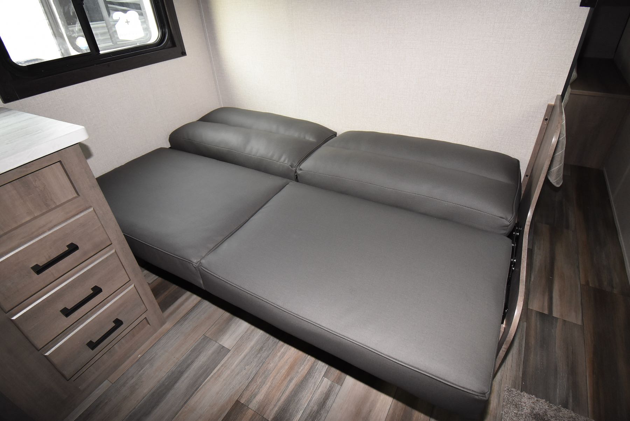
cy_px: 210
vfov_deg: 63.3
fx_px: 342
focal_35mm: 20
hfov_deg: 85.4
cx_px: 315
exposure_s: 1/60
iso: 1600
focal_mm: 13
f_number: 4.8
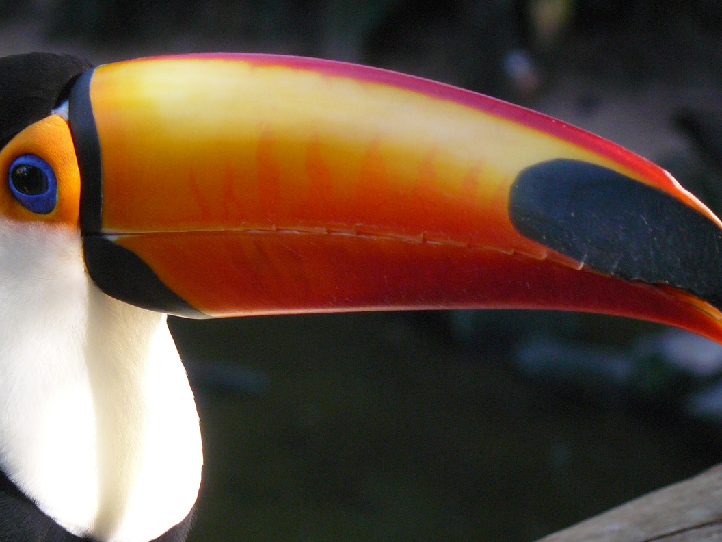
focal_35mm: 214
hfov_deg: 9.2
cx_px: 285
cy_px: 296
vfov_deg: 6.9
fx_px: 4463
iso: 200
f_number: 3.3
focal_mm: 26.2
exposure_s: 1/30
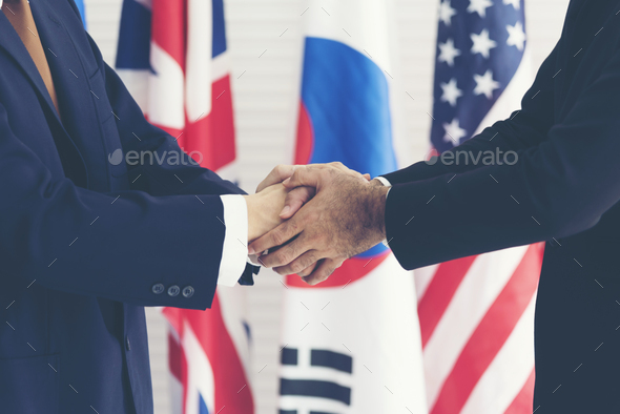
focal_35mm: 120
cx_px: 310
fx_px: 2068
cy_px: 207
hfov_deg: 17.1
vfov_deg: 11.4
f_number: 4
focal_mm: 120
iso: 250
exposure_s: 1/125
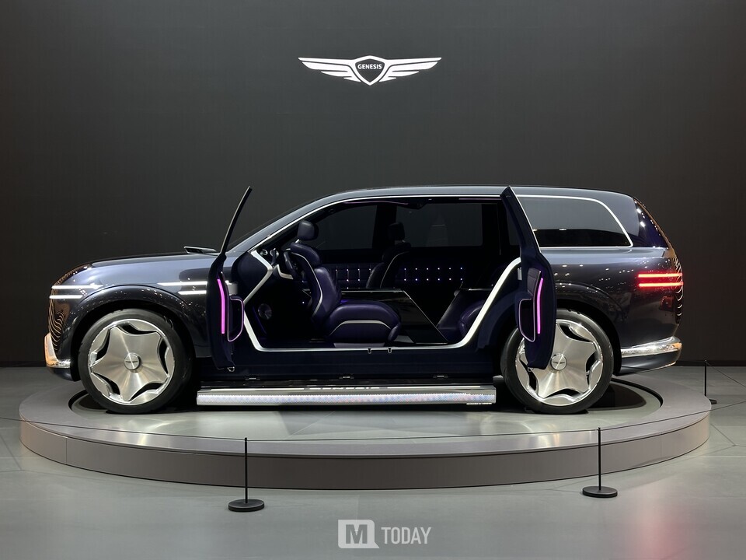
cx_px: 373
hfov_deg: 39.7
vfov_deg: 30.3
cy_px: 280
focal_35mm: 48
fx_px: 1034
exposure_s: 1/98
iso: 100
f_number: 1.78
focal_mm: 6.86
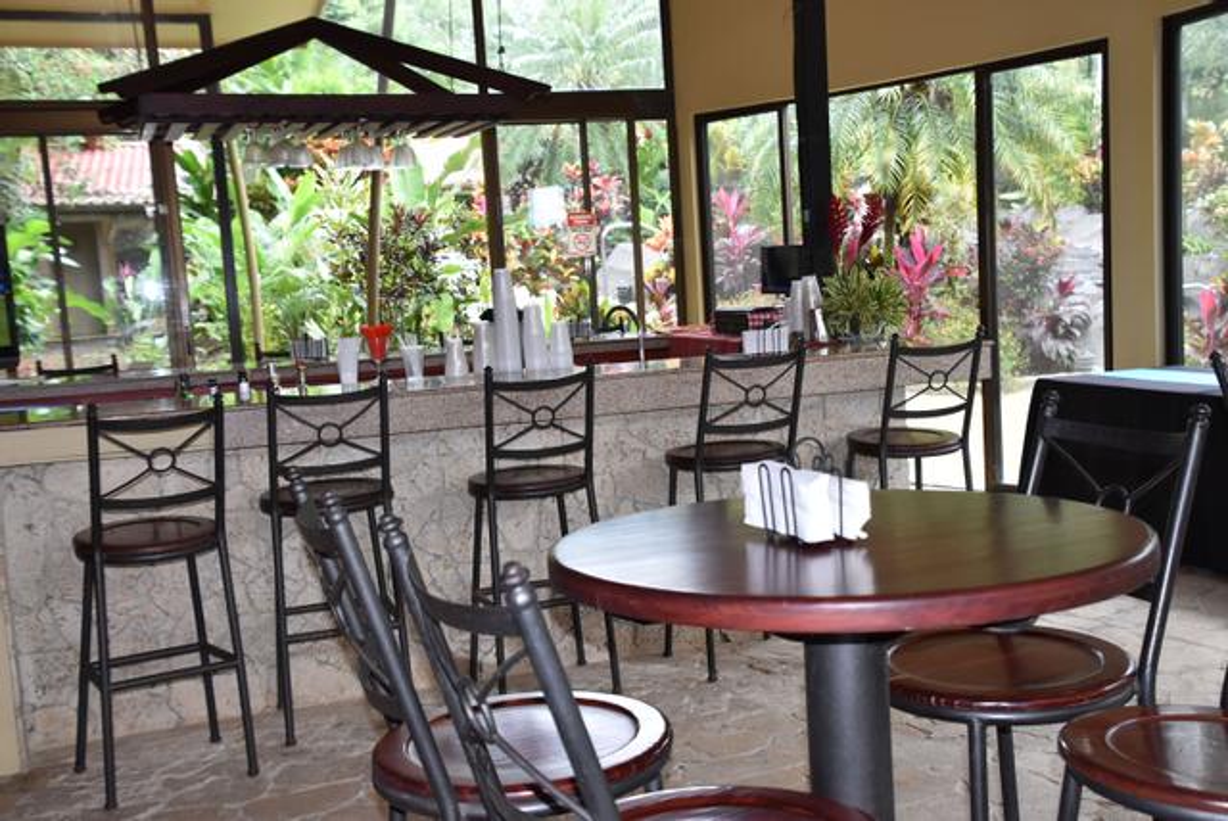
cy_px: 410
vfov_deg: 32.0
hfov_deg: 46.4
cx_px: 614
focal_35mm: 42
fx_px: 1434
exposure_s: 1/100
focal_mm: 28
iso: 800
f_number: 5
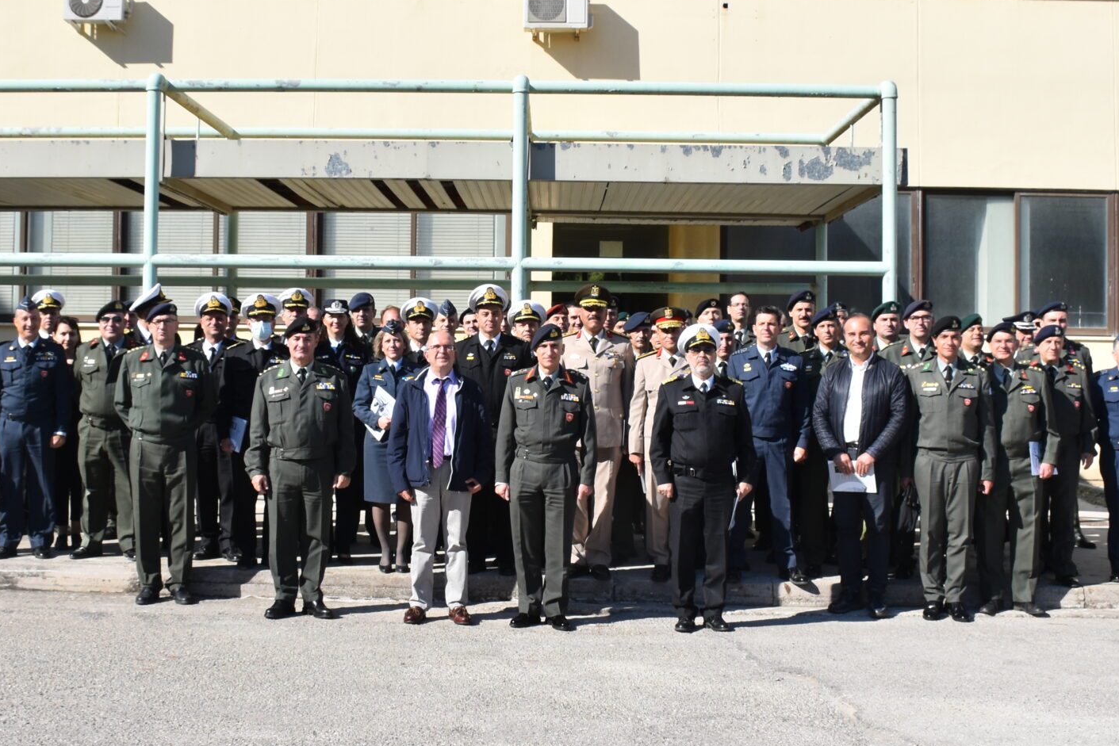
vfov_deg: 27.5
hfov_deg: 40.3
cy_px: 310
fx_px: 1523
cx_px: 517
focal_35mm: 49
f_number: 9.5
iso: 200
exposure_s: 1/350
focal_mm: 18
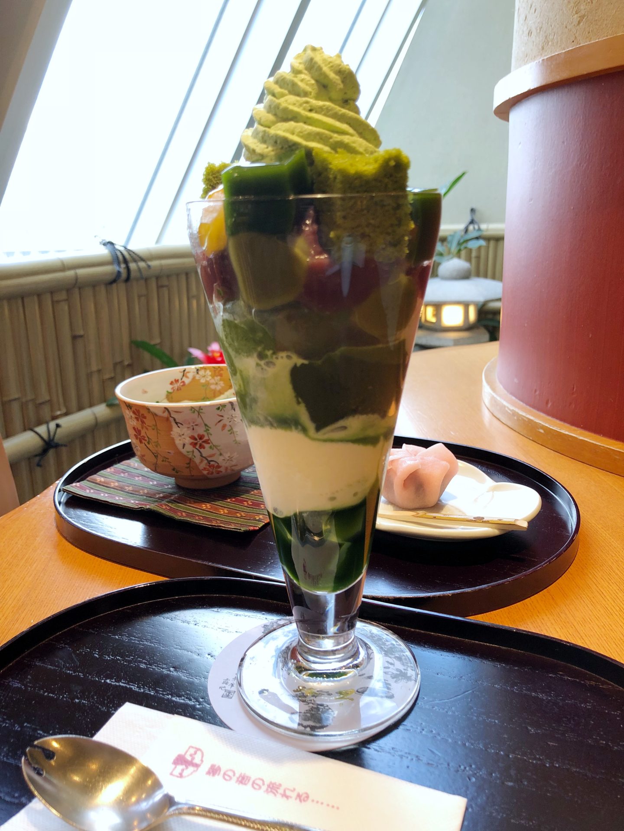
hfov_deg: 49.7
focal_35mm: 28
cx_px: 312
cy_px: 416
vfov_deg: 63.4
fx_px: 673
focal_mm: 3.99
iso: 25
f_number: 1.8
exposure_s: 1/30
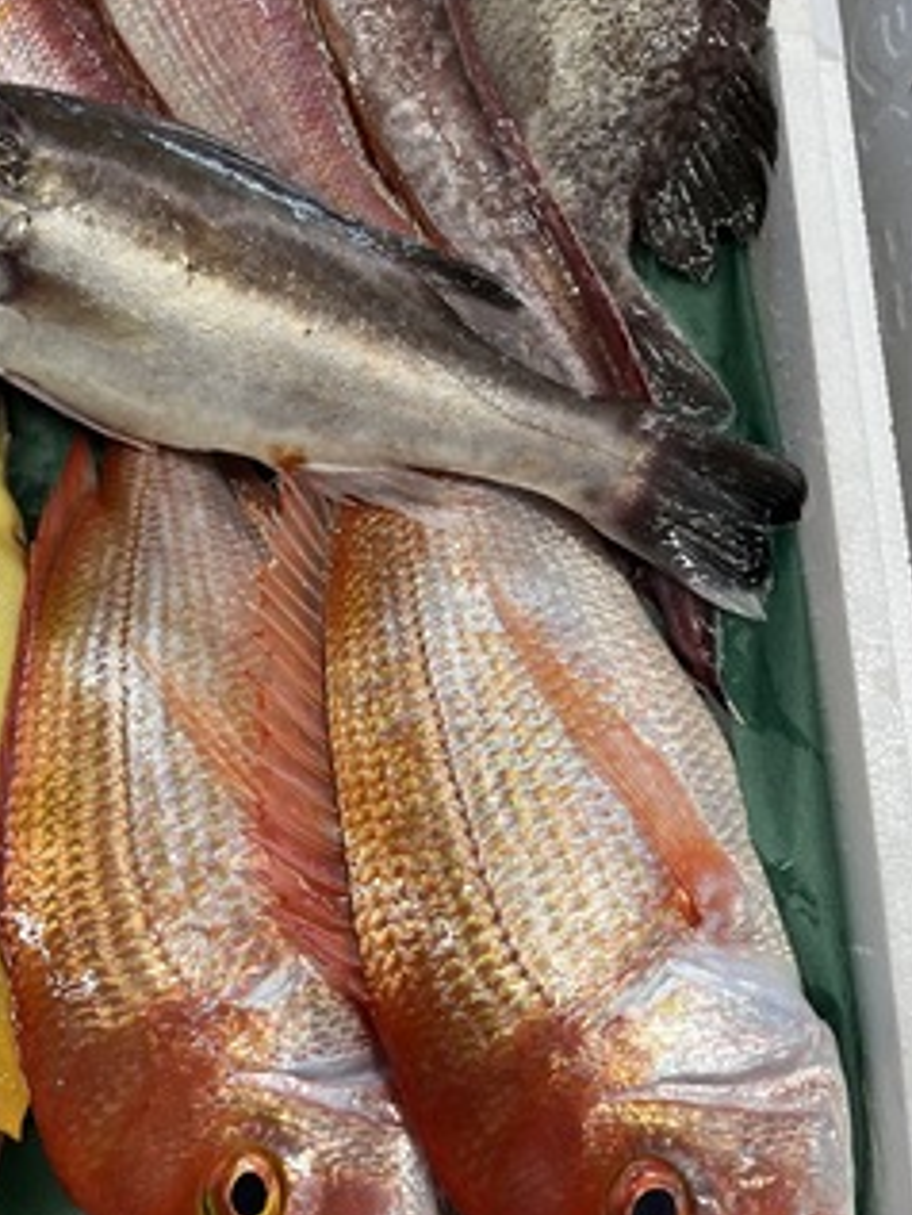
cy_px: 448
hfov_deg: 34.5
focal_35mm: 41
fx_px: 1439
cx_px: 239
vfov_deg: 45.3
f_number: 1.6
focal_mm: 5.1
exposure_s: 1/121
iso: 125
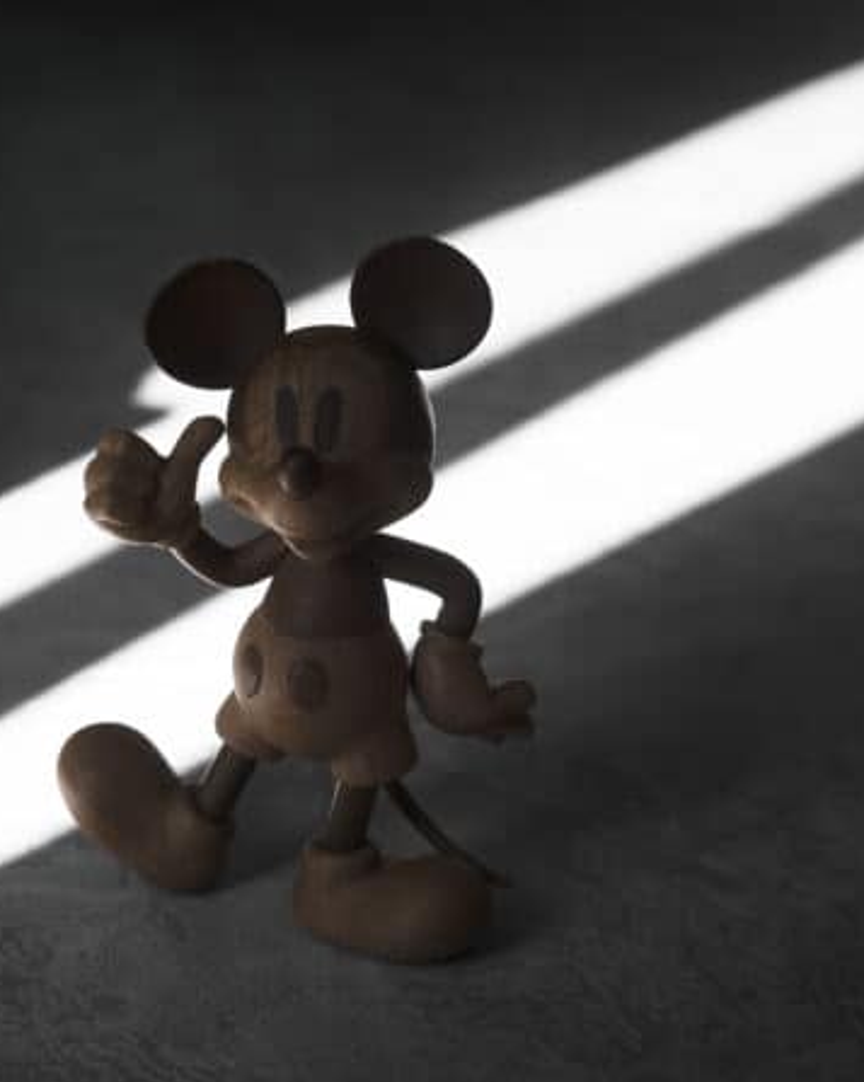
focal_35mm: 118
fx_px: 3776
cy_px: 542
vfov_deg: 16.3
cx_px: 457
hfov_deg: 13.1
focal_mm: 45
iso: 100
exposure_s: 1/1250
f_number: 3.5
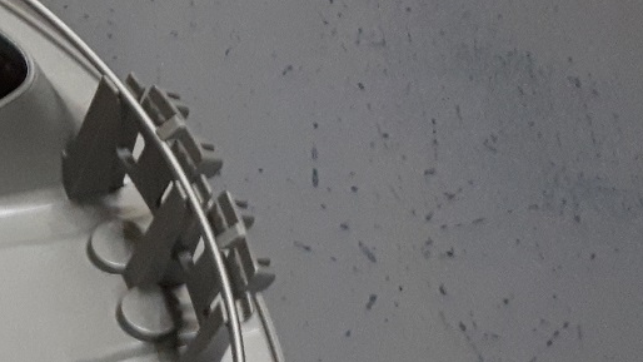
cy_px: 423
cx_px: -358
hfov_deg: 19.7
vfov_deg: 12.8
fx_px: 1568
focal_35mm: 92
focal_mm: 3.6
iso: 320
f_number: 1.9
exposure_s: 1/17
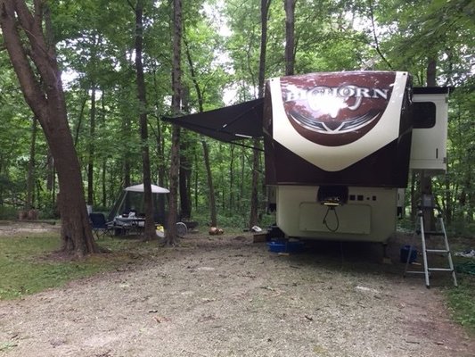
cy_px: 178
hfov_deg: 61.6
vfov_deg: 48.2
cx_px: 238
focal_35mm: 29
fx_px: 398
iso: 32
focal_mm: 4.15
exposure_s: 1/30
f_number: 2.2
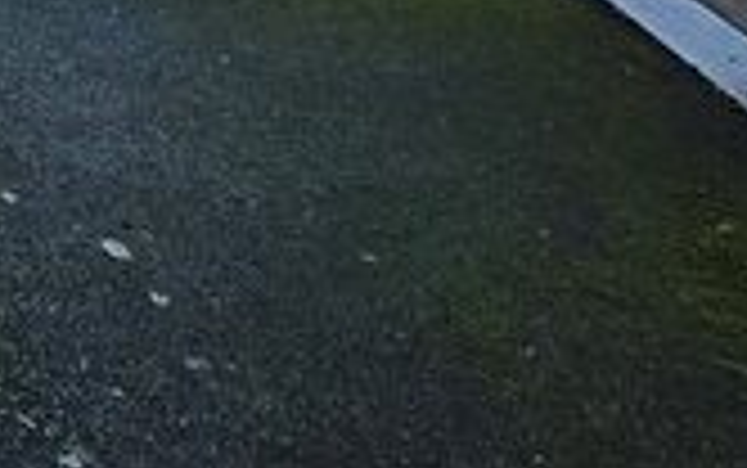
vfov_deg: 16.4
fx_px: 1182
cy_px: -502
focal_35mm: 58
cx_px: -464
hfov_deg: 24.3
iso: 125
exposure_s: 1/2000
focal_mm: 2.2
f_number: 1.9
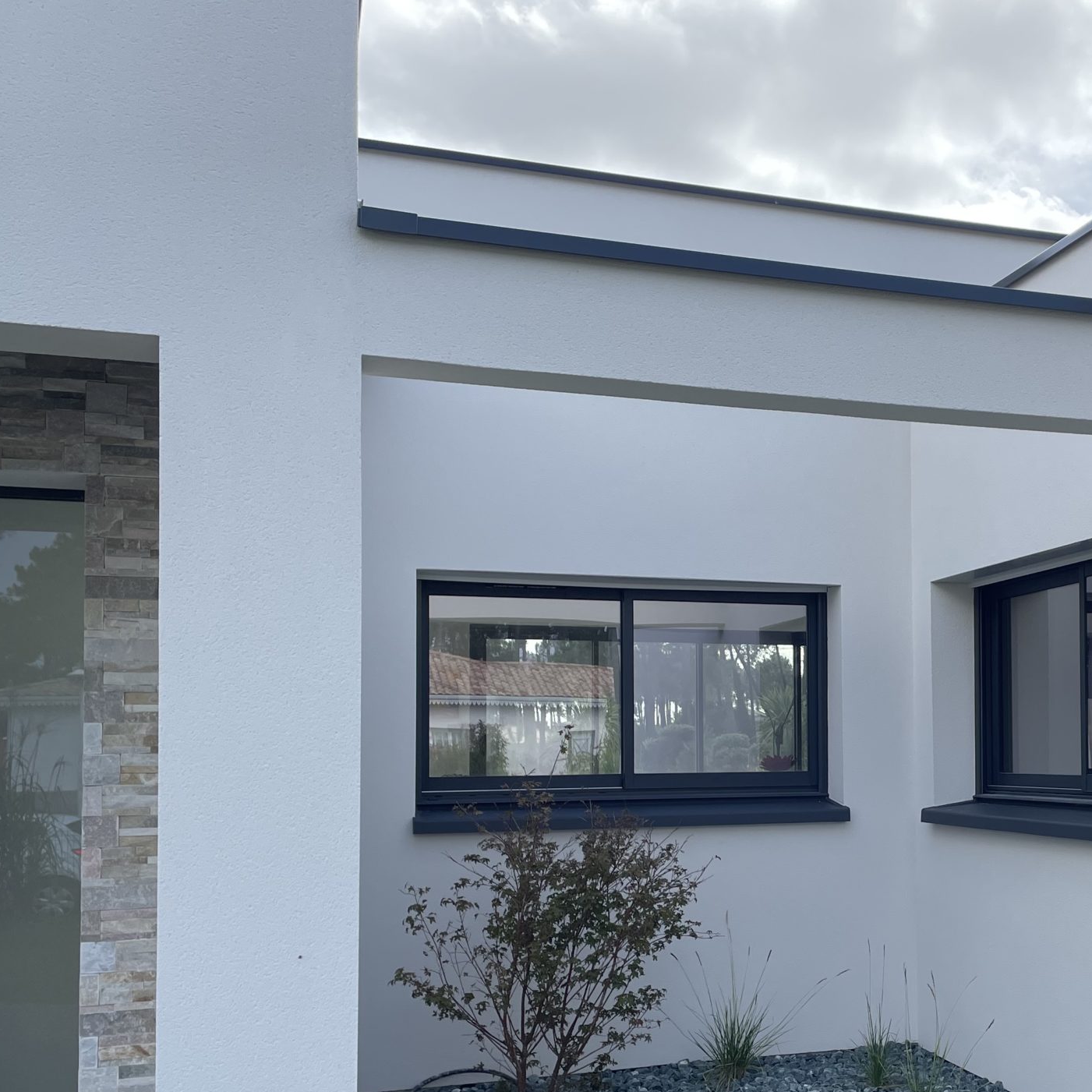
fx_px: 1499
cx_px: 864
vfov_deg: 39.6
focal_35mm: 42
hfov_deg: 38.6
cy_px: 723
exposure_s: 1/1715
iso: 32
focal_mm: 4.2
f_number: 1.6
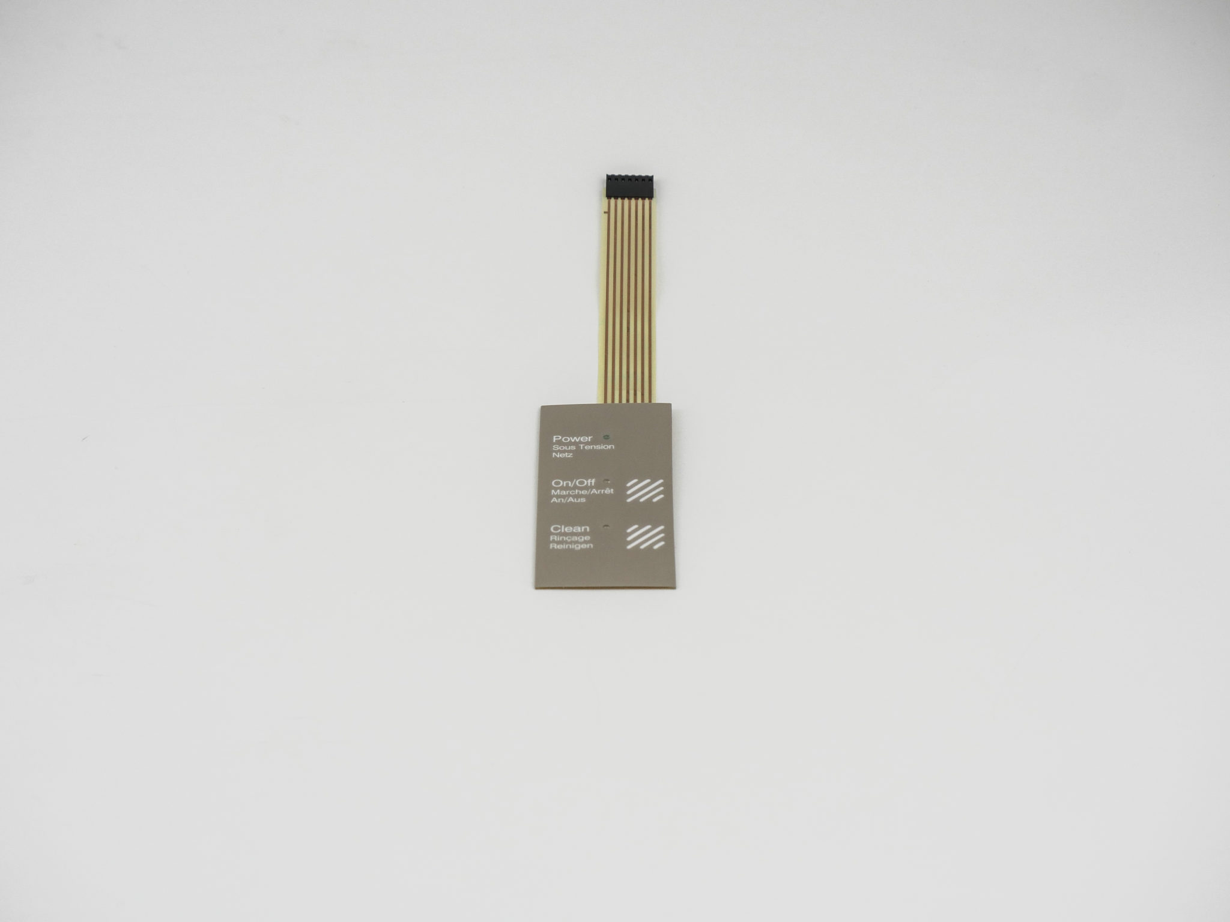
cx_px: 615
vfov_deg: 16.4
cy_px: 461
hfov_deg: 21.8
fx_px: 3198
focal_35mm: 90
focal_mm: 45
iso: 320
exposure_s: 1/80
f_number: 6.3
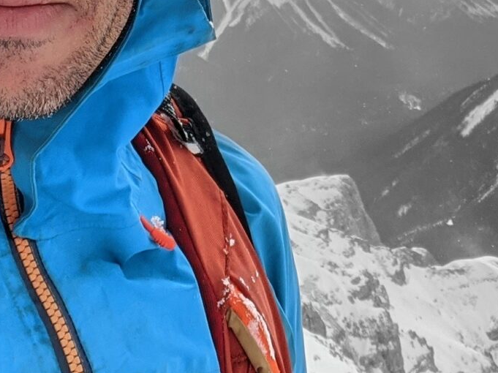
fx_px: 1136
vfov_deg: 17.6
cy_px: -100
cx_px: 262
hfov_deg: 24.7
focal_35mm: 79
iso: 54
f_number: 2
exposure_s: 1/4566
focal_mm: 2.47
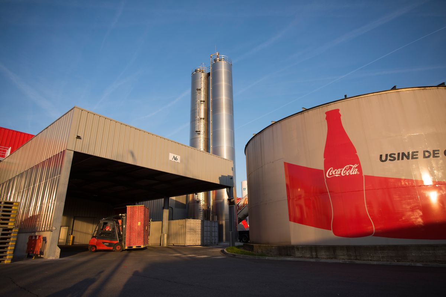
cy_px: 148
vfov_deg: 61.9
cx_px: 223
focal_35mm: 20
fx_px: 248
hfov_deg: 84.0
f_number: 2.5
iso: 80
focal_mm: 20
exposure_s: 1/1250
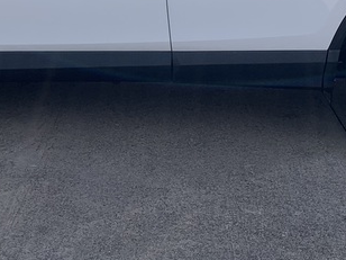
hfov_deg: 24.1
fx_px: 810
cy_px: -30
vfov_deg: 17.6
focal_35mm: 81
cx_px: 140
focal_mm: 4.25
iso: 25
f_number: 1.8
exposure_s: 1/1779
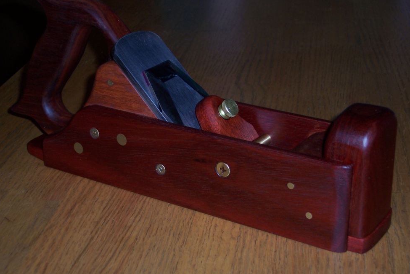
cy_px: 121
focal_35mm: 71
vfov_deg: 19.2
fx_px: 809
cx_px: 198
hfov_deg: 28.5
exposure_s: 1/90
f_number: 3.4
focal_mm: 13.3
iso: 100
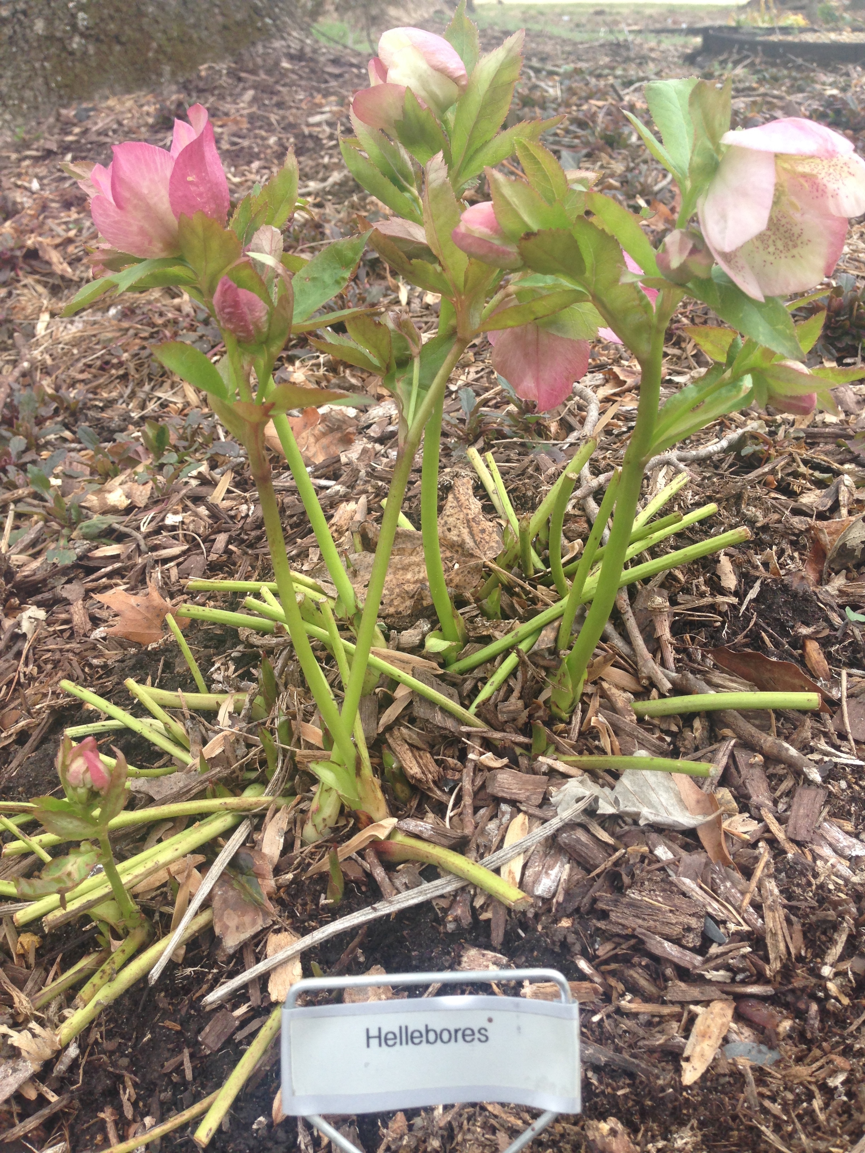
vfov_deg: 55.4
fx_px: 1099
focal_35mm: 33
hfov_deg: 42.9
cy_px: 576
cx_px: 432
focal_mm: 4.12
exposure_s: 1/243
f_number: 2.4
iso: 50
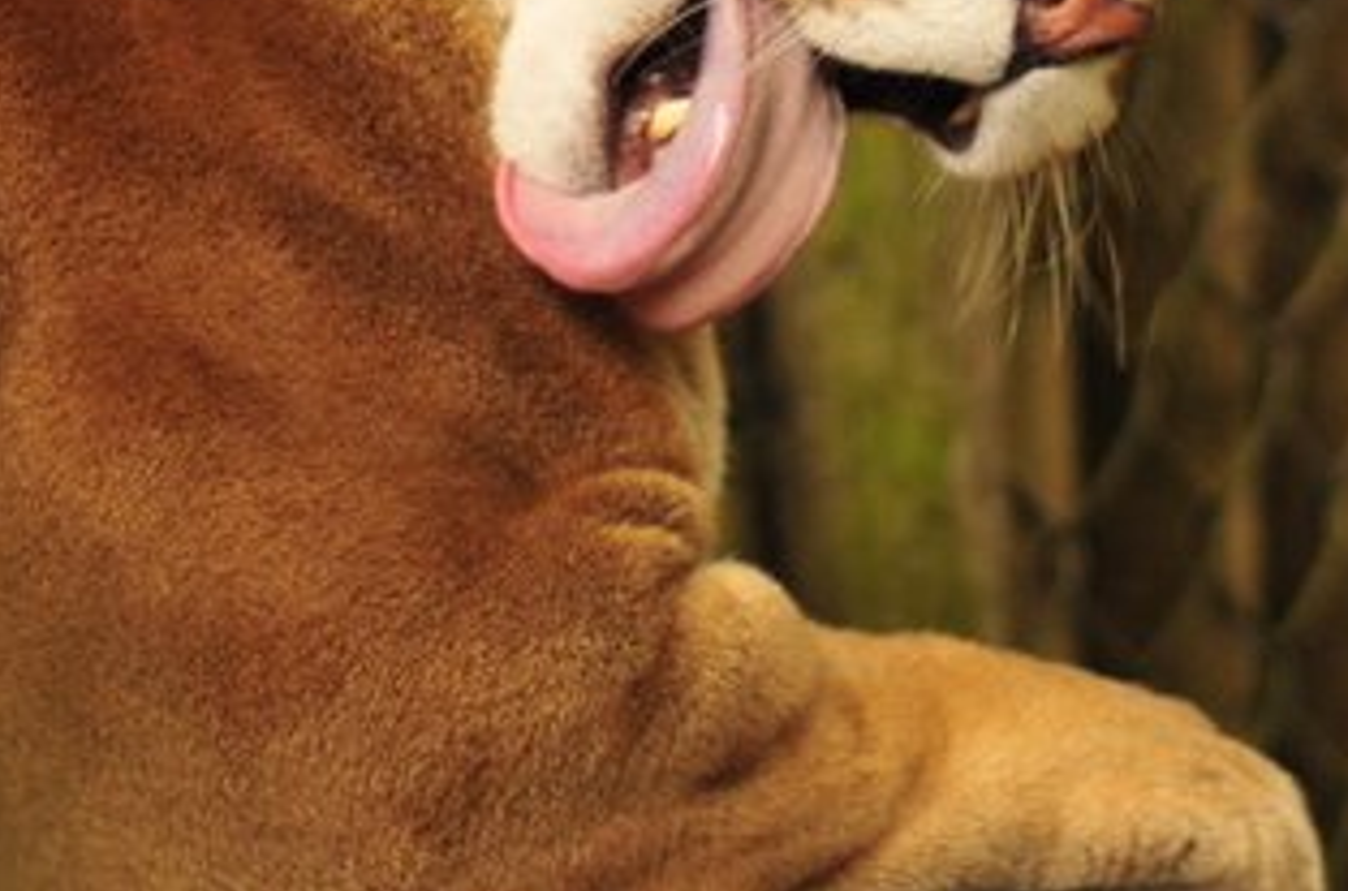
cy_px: -224
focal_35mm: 240
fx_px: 8964
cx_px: 1103
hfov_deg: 8.6
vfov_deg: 5.7
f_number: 1.8
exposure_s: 1/1000
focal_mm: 50
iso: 400
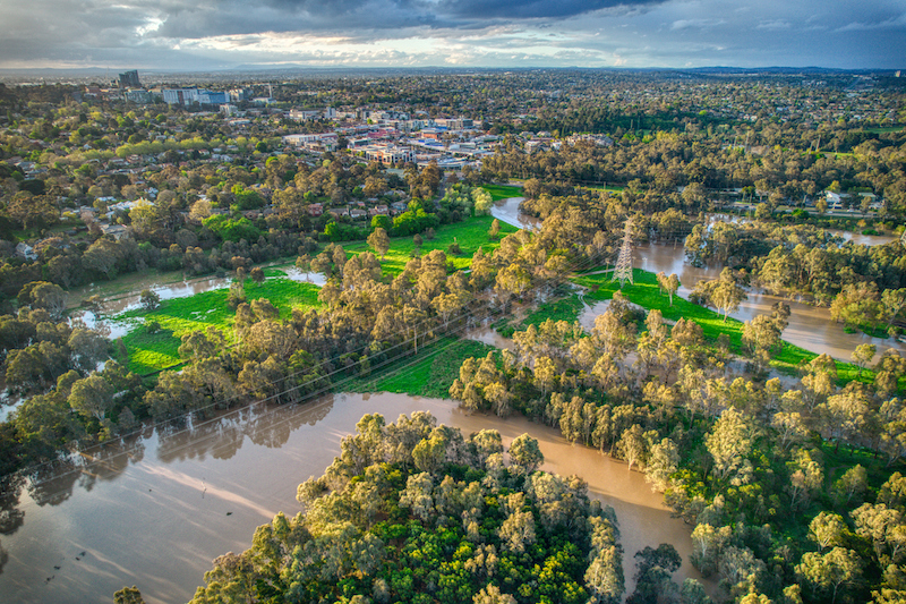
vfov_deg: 57.2
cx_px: 453
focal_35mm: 22
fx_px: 554
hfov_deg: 78.6
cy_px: 302
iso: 140
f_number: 2.8
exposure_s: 1/90
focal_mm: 8.4
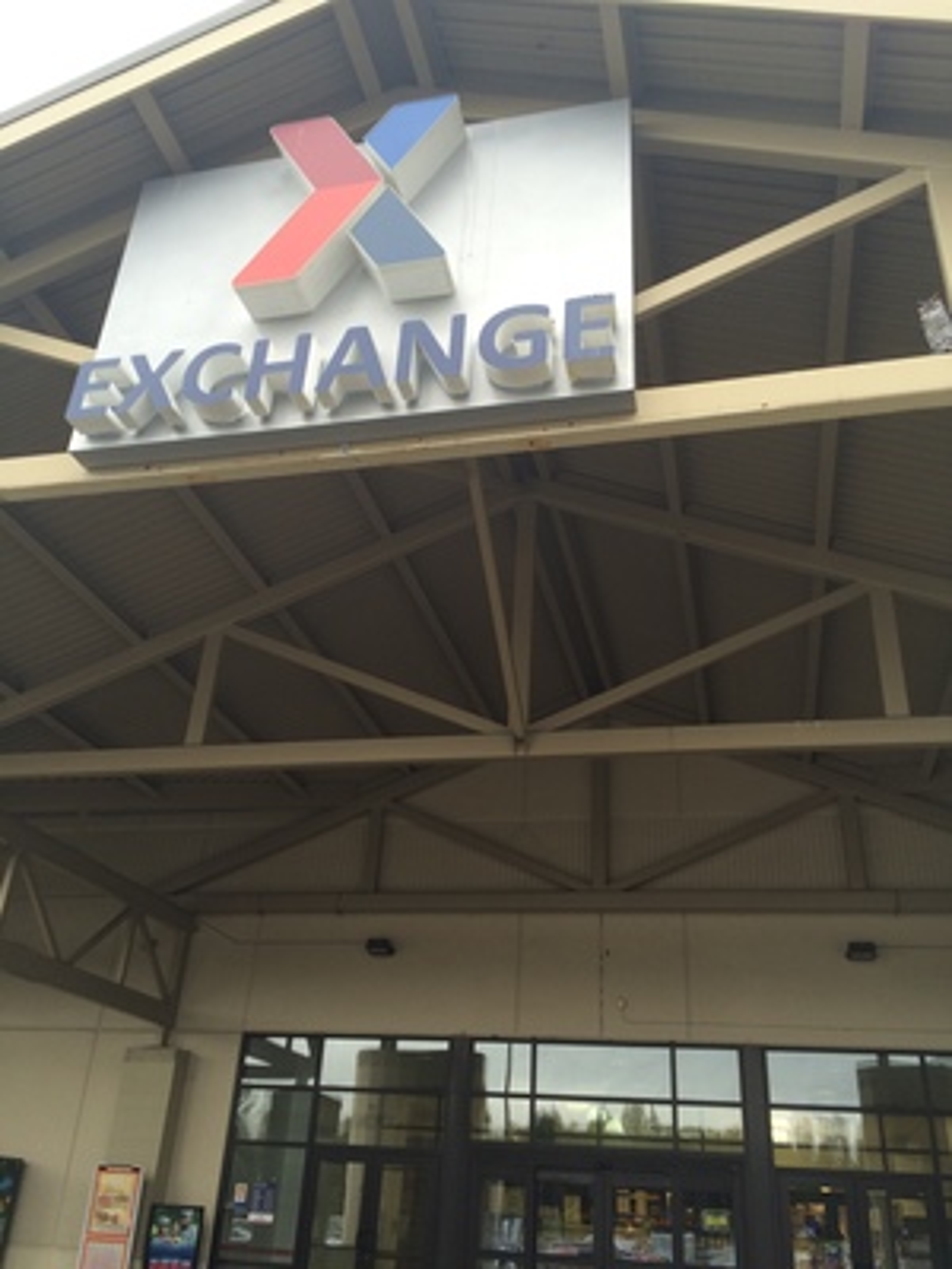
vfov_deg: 61.7
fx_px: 1063
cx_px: 476
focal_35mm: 29
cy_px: 634
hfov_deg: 48.2
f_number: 2.2
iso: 32
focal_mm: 4.15
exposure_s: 1/137
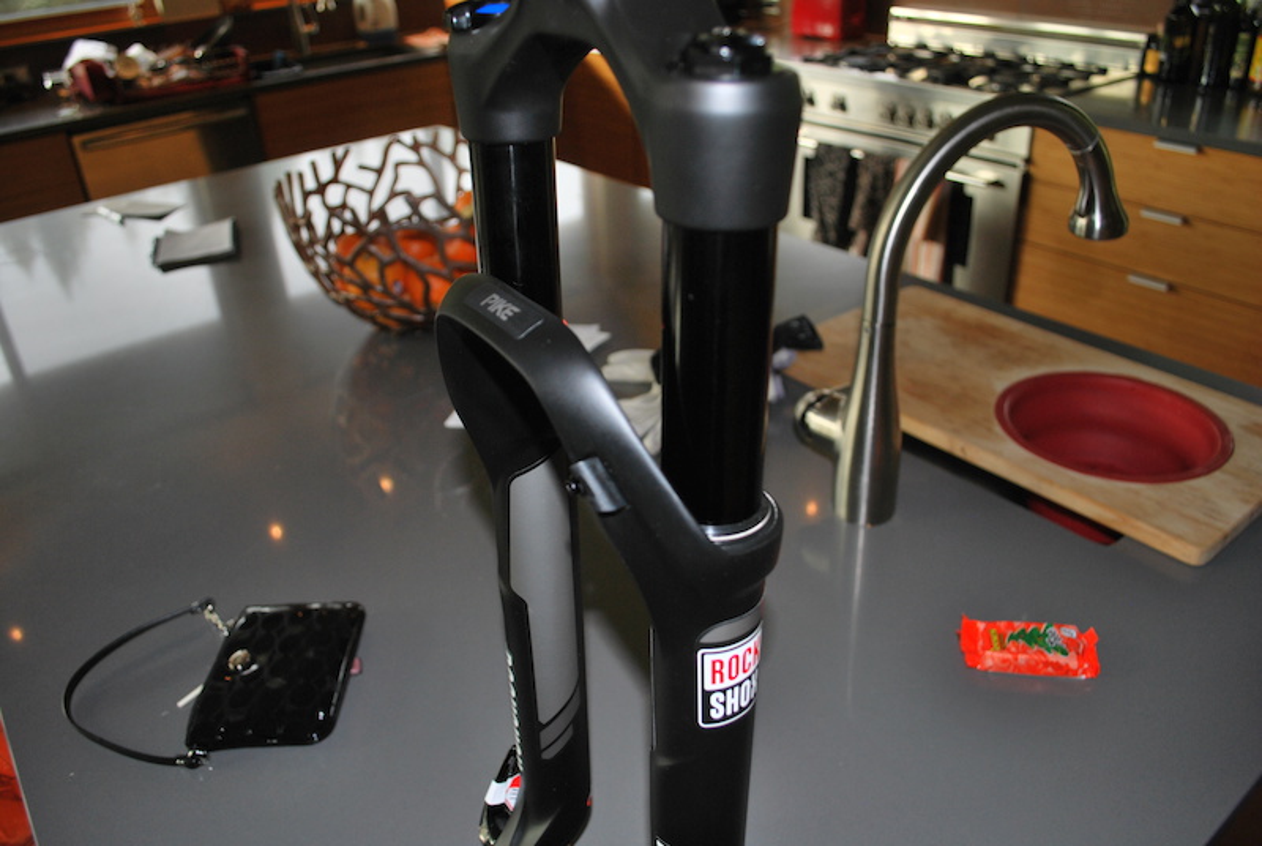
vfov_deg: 48.1
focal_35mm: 27
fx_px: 948
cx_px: 631
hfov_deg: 67.3
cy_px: 423
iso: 200
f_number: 3.5
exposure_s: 1/60
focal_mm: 18
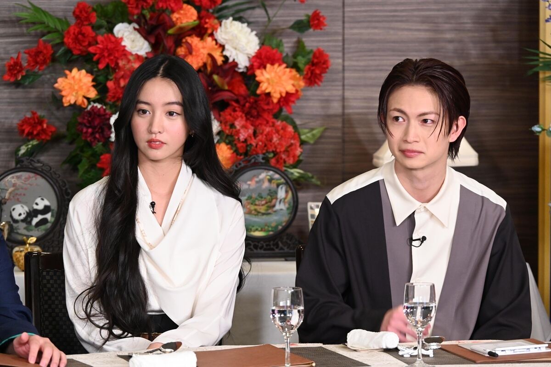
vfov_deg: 7.2
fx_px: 2906
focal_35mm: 190
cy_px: 184
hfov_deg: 10.8
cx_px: 276
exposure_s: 1/160
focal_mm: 190
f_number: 8
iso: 5000
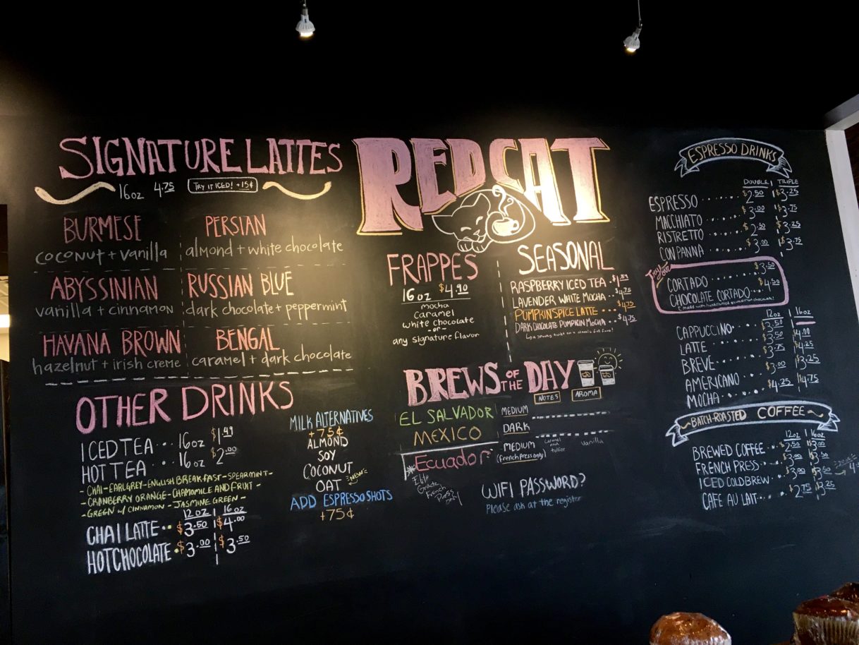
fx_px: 720
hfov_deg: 61.6
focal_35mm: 29
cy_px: 322
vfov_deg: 48.2
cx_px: 430
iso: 40
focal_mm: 4.15
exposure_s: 1/30
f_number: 2.2
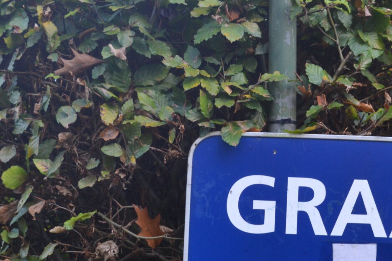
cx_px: 368
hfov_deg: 19.0
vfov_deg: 12.9
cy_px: 249
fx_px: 1143
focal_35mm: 105
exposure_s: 1/125
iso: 360
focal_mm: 32
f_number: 5.6
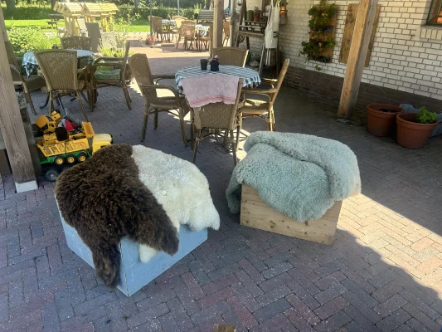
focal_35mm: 26
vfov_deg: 53.1
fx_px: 332
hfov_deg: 67.3
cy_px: 166
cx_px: 221
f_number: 1.5
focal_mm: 5.7
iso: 50
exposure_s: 1/753
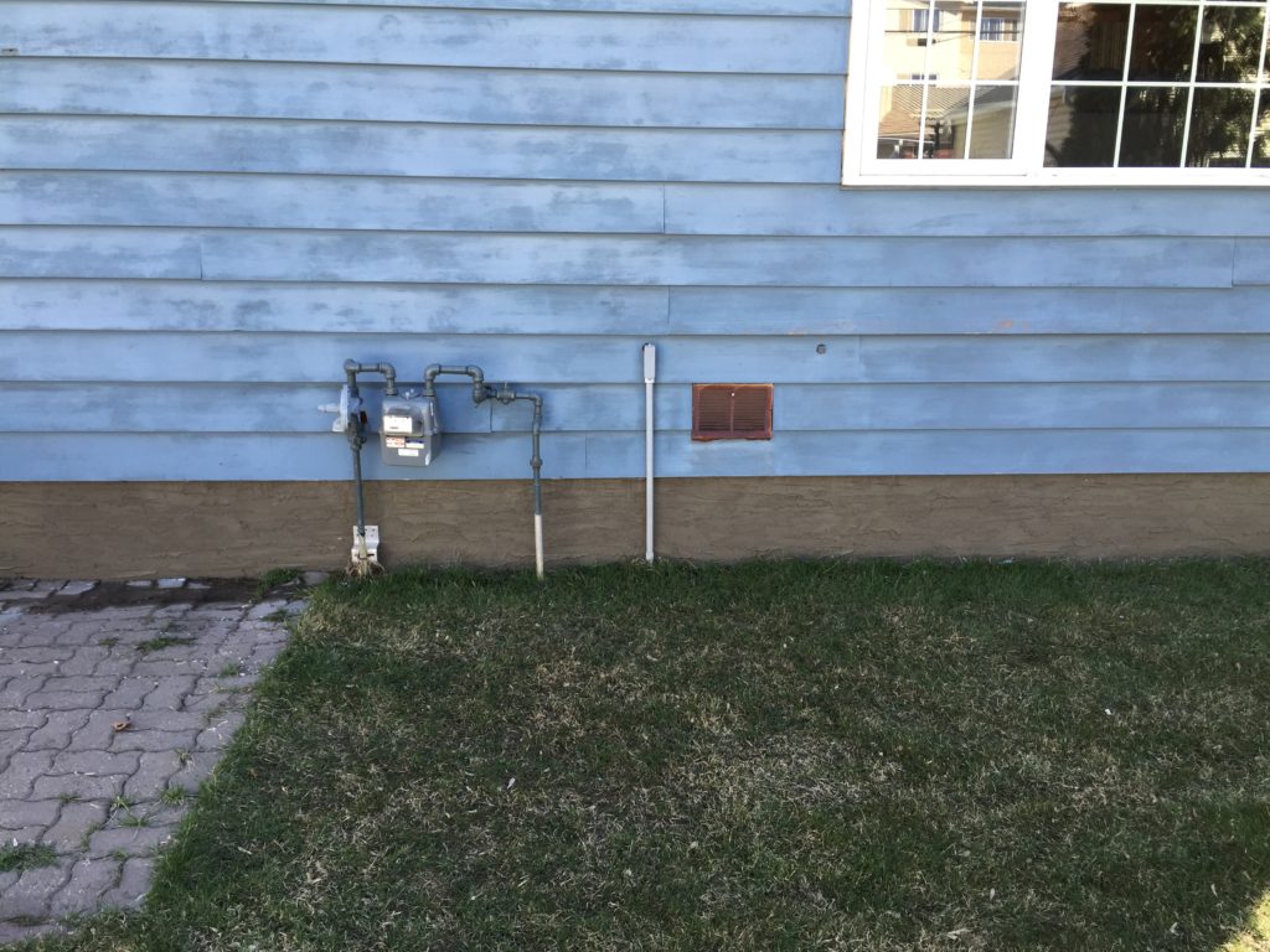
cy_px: 476
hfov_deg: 61.7
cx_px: 635
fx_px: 1064
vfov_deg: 48.2
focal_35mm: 29
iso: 32
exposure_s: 1/120
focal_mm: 4.15
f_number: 2.2
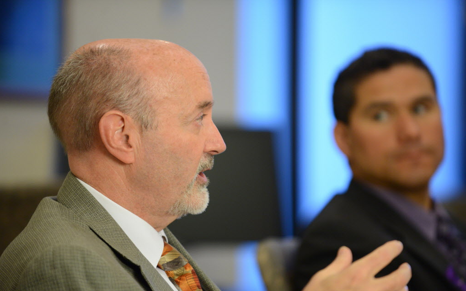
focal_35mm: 205
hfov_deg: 10.2
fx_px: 2604
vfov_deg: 6.4
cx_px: 232
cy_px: 156
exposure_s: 1/160
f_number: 3.5
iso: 2500
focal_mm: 200
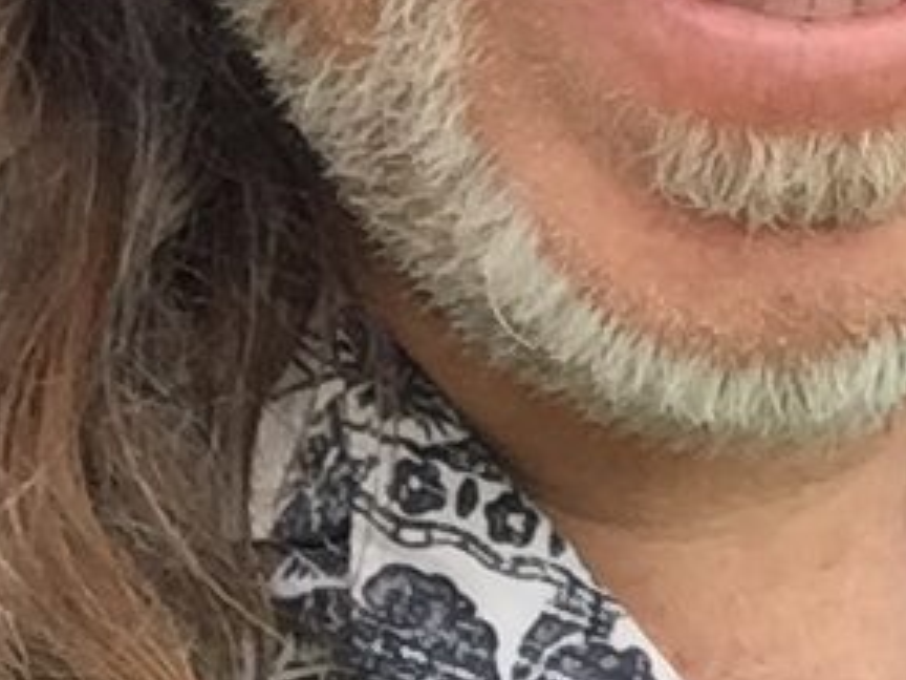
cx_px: 714
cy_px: -195
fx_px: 3612
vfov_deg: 10.5
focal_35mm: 138
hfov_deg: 14.2
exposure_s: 1/380
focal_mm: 2.65
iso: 32
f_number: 2.2
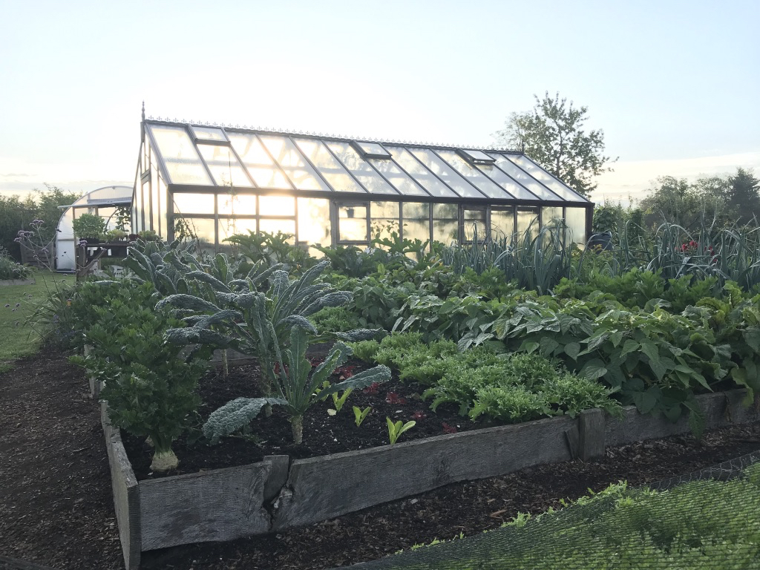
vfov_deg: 49.7
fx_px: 615
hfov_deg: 63.4
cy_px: 285
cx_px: 380
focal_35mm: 28
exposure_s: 1/544
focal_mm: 3.99
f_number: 1.8
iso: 20
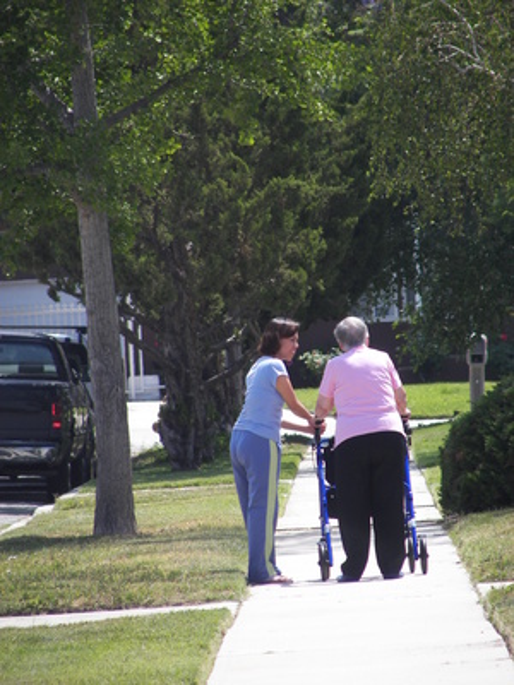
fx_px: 8553
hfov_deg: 3.4
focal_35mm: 432
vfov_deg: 4.6
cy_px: 342
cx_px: 257
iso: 64
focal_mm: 72
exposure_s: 1/500
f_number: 3.7
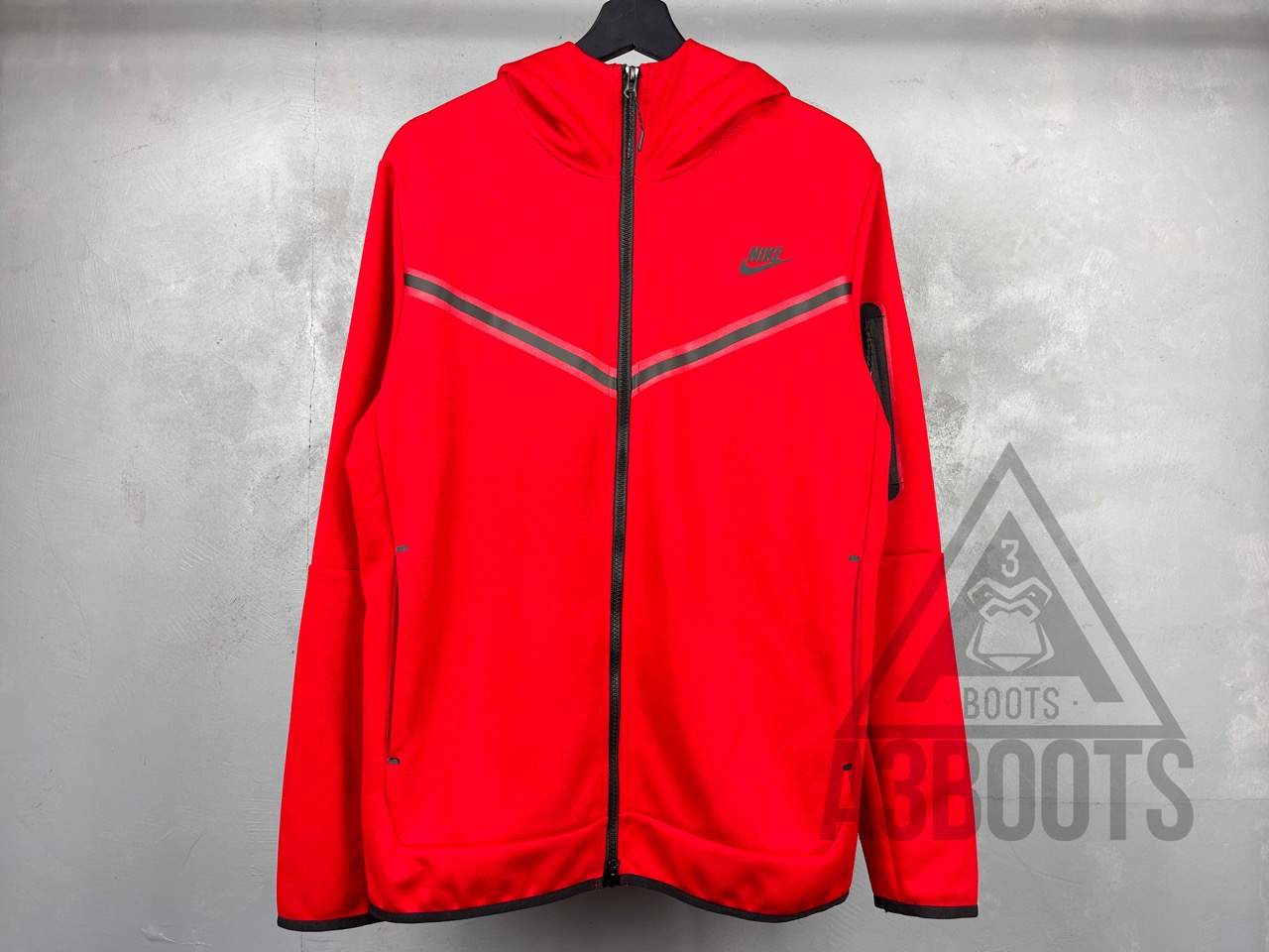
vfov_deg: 53.1
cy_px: 476
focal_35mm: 26
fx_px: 953
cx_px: 634
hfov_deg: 67.3
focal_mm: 5.1
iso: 40
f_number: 1.6
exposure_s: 1/100
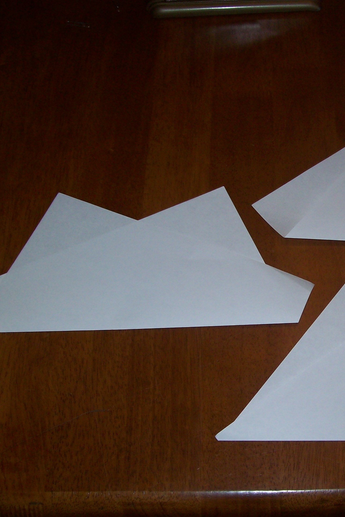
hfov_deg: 26.4
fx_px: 719
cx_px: 288
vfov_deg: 39.6
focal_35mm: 50
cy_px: 258
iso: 80
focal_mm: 6
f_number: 2.7
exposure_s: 1/64
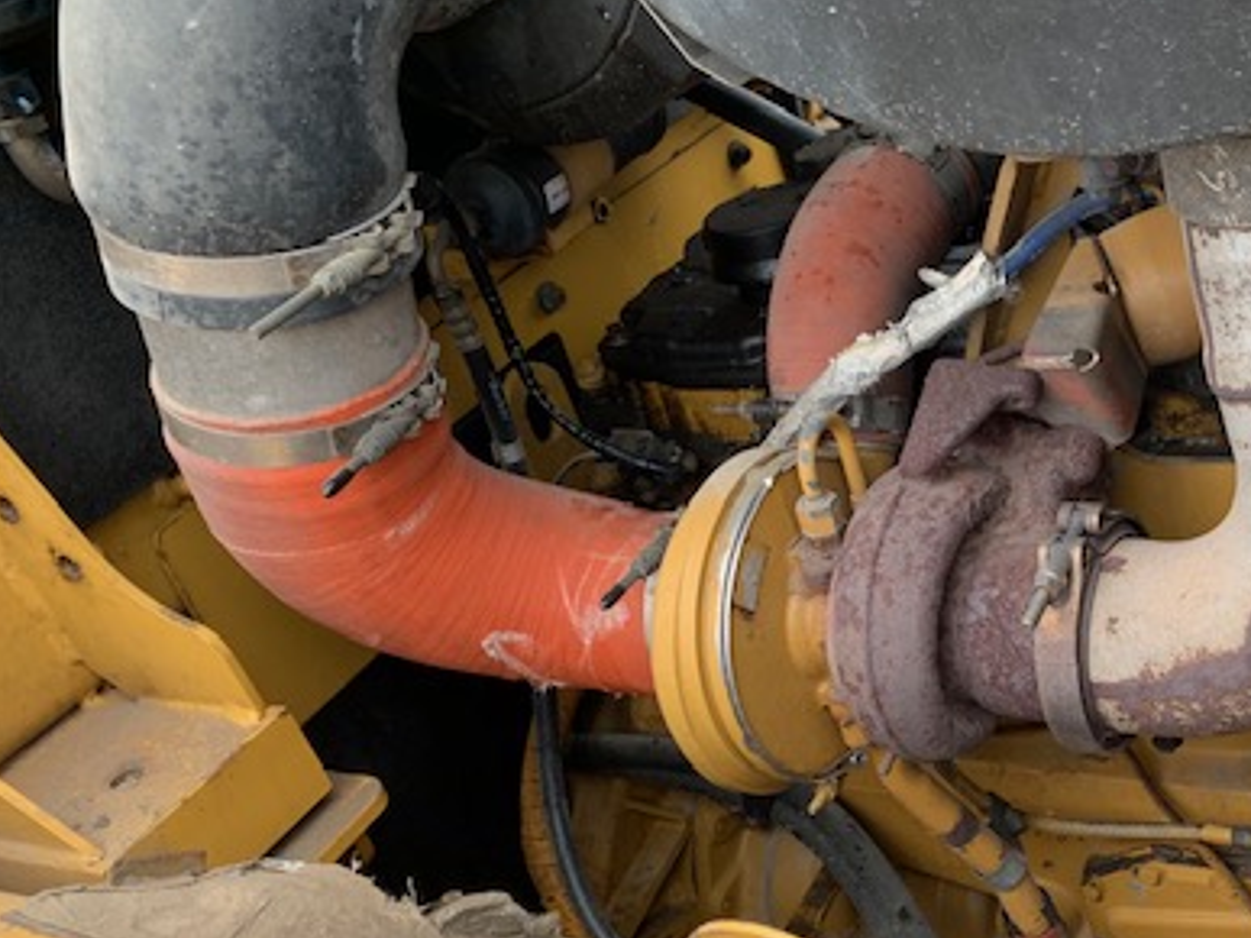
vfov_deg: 33.2
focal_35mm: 43
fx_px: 1554
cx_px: 1009
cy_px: 637
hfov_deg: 41.9
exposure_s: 1/122
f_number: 1.8
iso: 32
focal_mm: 4.25
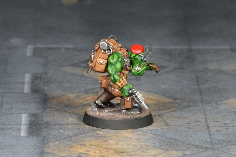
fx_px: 1965
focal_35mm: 300
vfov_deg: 4.6
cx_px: 118
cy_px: 78
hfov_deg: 6.9
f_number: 32
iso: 100
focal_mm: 200
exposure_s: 1/1.6
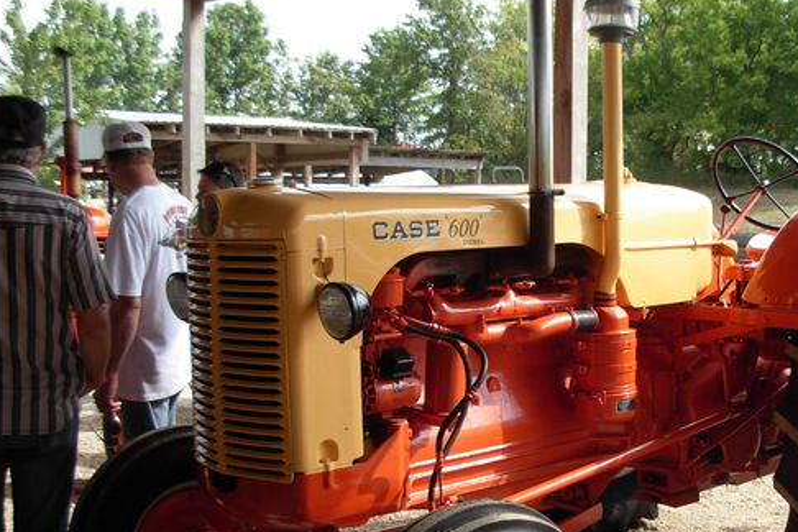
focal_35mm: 56
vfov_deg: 24.1
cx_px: 553
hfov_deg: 35.2
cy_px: 358
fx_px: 1241
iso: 79
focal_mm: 6.3
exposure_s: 1/470
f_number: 2.9
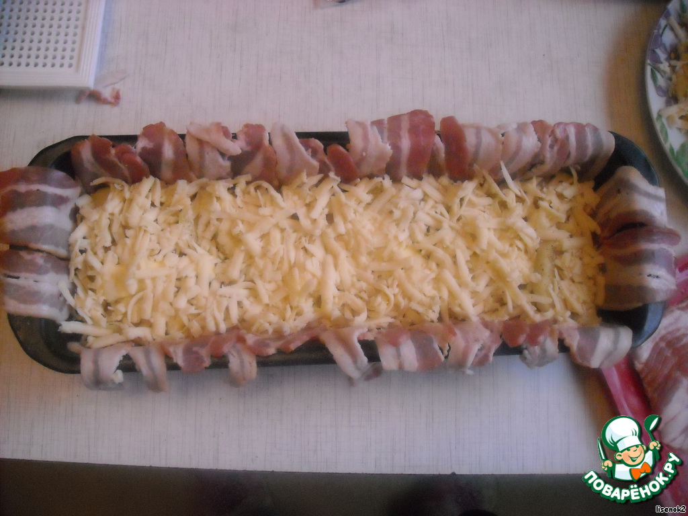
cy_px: 258
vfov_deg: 40.7
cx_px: 344
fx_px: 696
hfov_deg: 52.6
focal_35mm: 35
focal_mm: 5.7
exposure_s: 1/84
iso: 800
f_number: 2.8
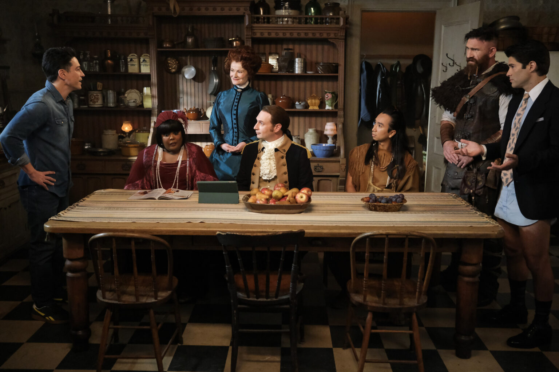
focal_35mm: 35
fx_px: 543
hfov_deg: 54.4
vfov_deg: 37.9
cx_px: 280
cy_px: 186
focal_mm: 23
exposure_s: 1/125
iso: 6400
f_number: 2.8
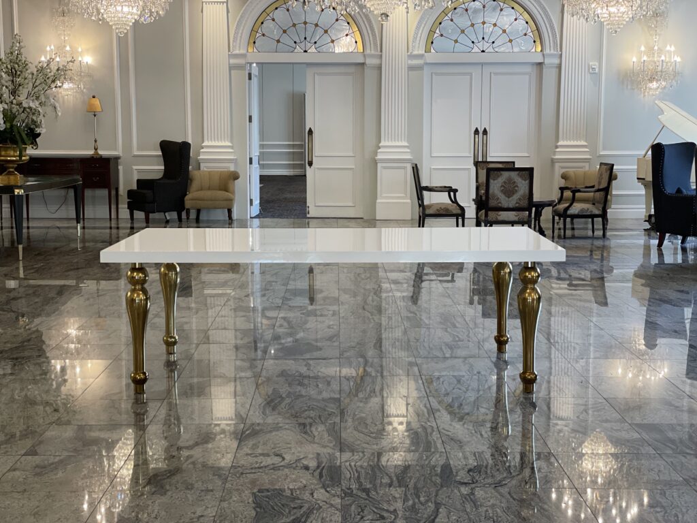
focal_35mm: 52
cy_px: 262
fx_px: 1047
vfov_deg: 28.0
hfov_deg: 36.8
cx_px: 348
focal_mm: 6
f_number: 2
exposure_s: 1/120
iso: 160
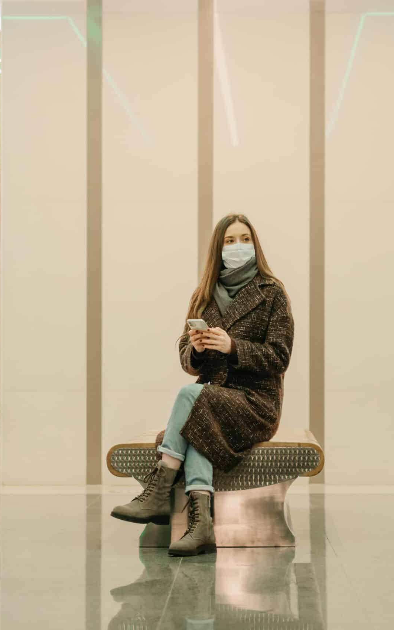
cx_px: 191
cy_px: 315
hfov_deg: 10.1
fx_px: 2233
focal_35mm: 130
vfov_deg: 16.1
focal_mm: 85
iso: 2000
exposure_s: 1/200
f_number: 2.8
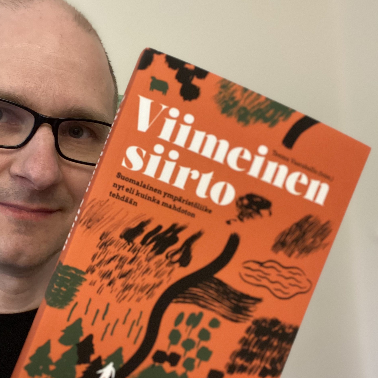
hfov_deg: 45.7
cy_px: 189
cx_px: 142
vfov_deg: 46.0
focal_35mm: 36
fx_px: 445
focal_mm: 2.71
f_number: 2.2
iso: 500
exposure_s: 1/30
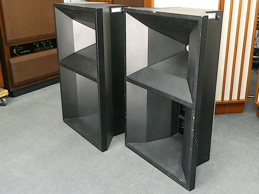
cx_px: 132
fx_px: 292
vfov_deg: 36.8
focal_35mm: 39
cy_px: 89
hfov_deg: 47.9
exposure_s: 1/15
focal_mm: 5.8
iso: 1600
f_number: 6.3
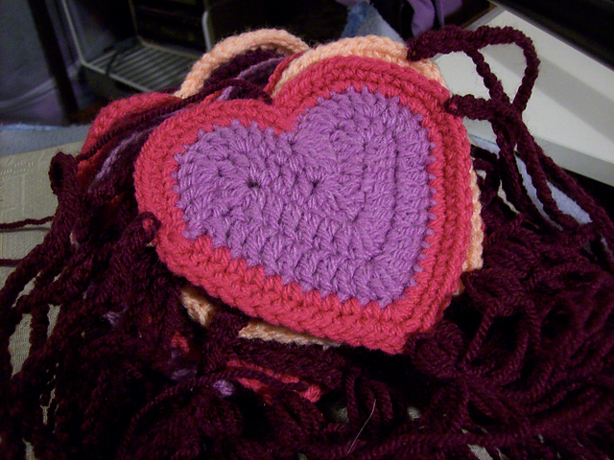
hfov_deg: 51.4
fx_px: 639
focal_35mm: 36
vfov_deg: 39.7
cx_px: 307
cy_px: 230
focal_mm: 6
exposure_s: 1/8
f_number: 2.7
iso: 200
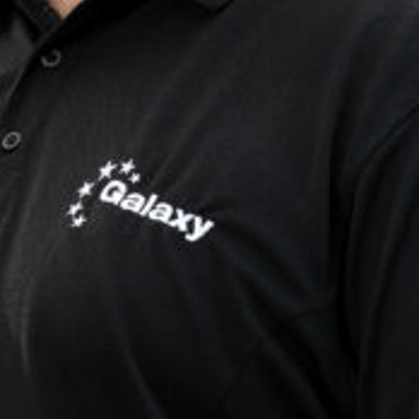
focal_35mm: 510
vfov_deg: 3.4
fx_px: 6984
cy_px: 33
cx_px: -190
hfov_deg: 3.4
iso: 250
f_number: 7.1
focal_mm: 102
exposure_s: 1/200
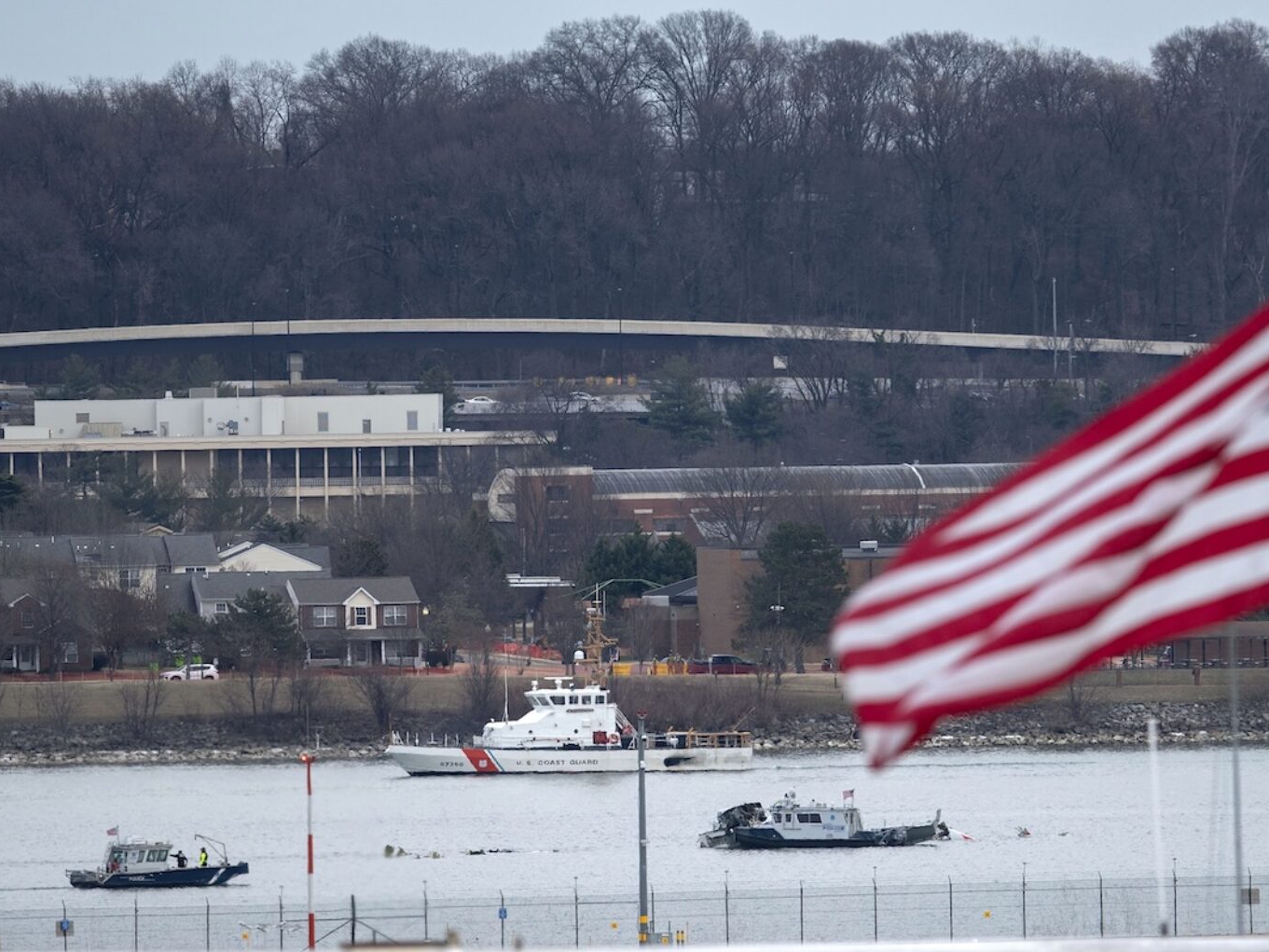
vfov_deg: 3.4
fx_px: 15912
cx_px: 710
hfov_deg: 4.6
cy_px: 476
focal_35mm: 434
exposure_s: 1/500
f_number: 3.2
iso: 320
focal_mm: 400
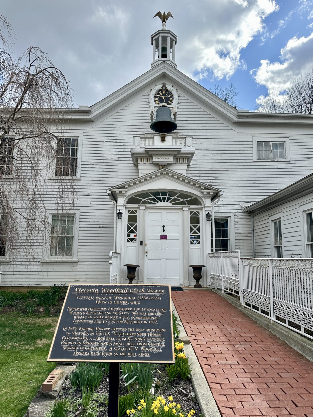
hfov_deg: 56.8
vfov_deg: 71.6
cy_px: 208
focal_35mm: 24
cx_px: 156
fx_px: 289
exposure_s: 1/2967
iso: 80
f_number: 1.78
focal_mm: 6.86
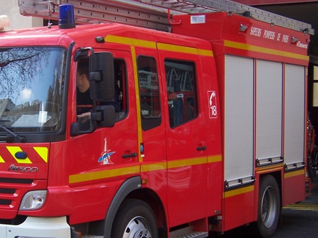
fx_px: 744
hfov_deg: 24.0
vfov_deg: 18.2
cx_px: 101
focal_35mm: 81
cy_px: 139
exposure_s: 1/90
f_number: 3.6
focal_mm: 9
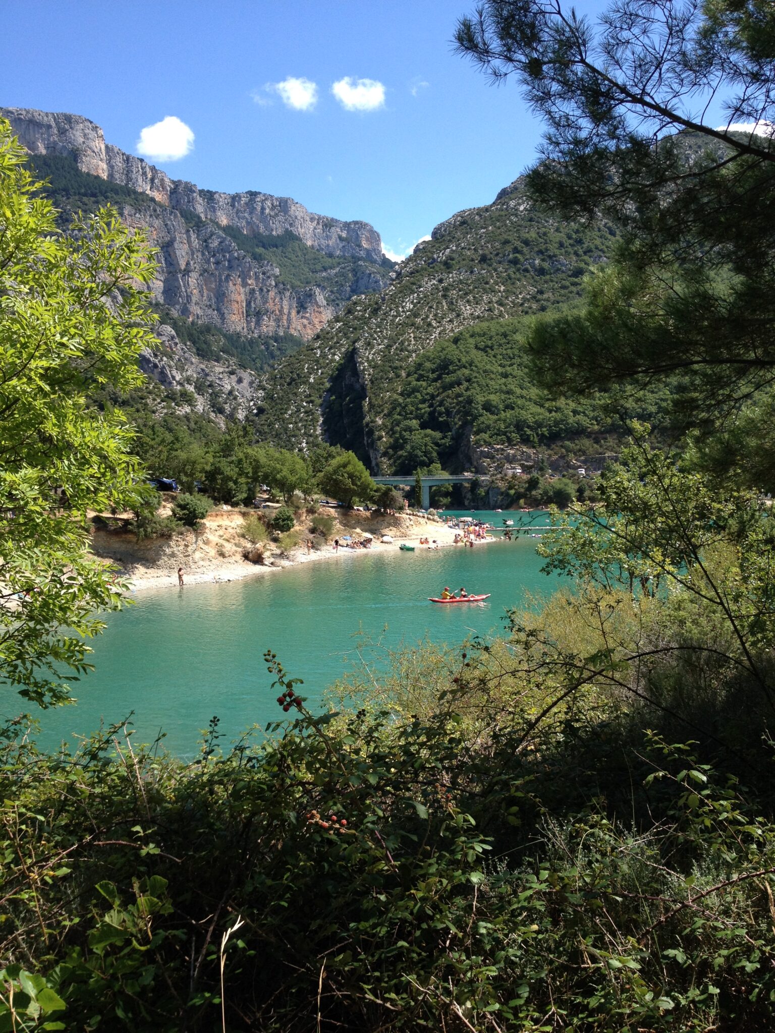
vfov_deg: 52.6
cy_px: 516
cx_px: 388
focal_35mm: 35
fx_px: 1045
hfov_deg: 40.7
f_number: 2.4
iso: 50
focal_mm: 4.28
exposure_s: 1/890
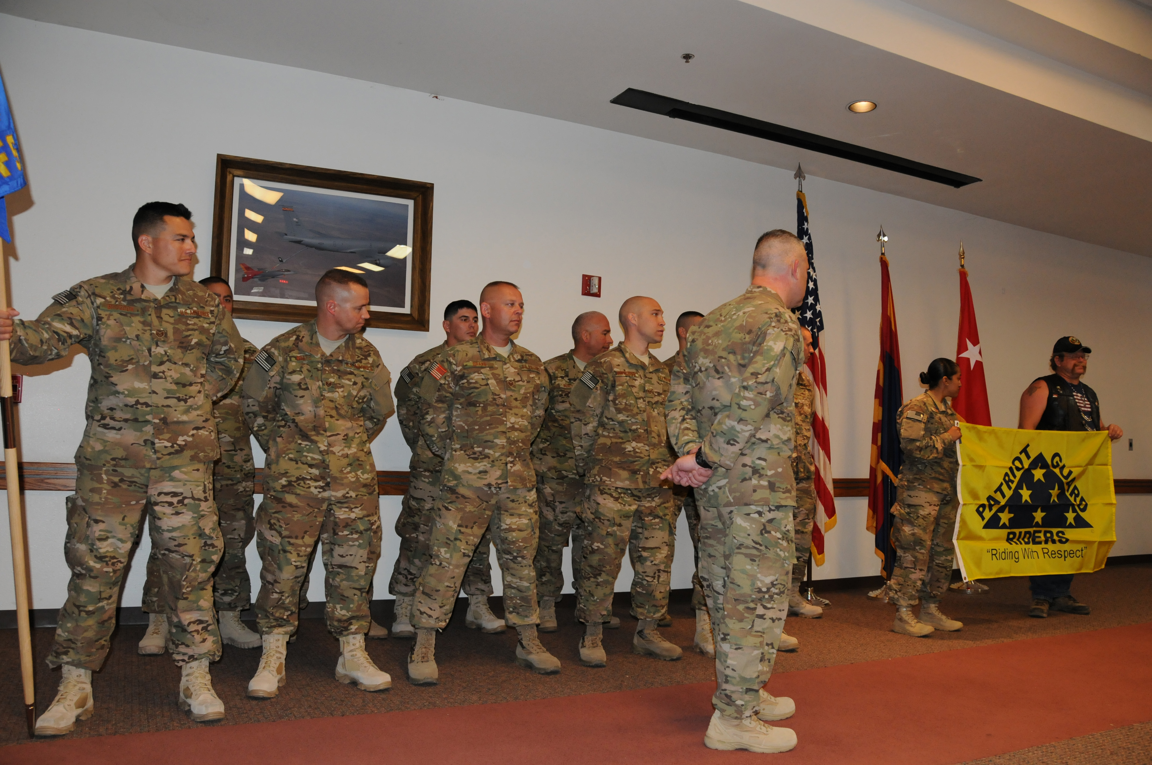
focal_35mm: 27
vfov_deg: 47.8
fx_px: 863
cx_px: 576
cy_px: 382
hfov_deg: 67.4
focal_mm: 18
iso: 800
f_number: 5
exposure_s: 1/60
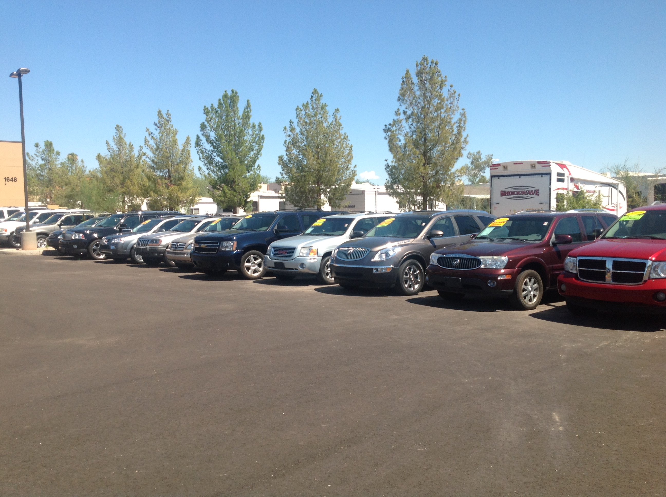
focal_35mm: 35
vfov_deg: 40.6
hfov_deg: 52.7
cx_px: 333
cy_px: 248
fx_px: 672
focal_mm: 4.28
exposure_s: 1/1374
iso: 50
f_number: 2.4
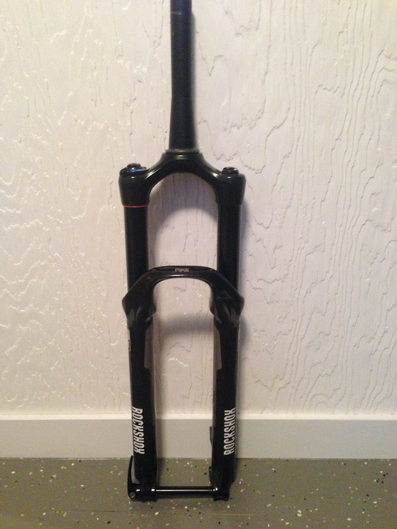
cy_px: 264
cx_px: 198
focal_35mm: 33
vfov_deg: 55.4
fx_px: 505
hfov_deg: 42.9
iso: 500
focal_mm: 4.12
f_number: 2.4
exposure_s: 1/15
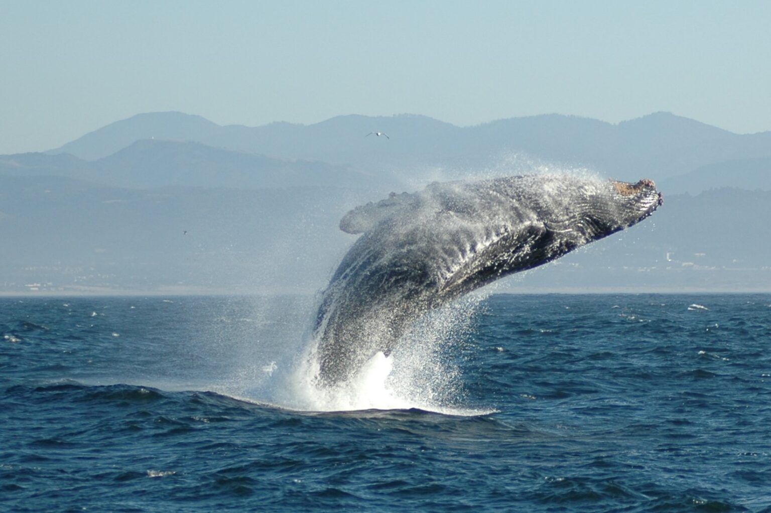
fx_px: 3050
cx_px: 386
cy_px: 256
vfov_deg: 9.6
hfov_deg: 14.4
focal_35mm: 142
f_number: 4.2
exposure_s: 1/1250
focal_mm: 95
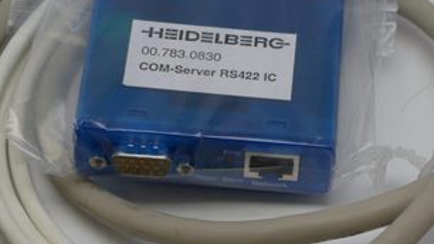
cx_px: 317
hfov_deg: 12.6
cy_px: 111
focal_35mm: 171
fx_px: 1968
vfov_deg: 7.1
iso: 200
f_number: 3.5
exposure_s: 1/160
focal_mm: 30
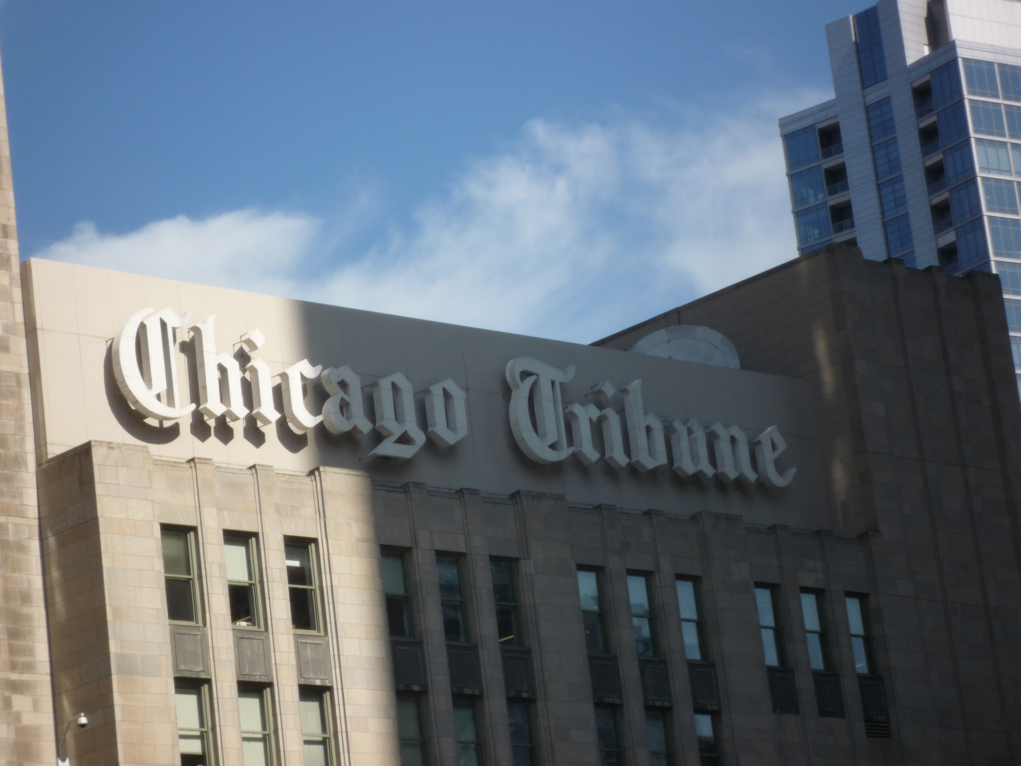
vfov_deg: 11.9
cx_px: 510
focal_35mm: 125
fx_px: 3687
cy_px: 383
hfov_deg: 15.8
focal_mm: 22
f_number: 5.9
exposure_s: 1/500
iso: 100
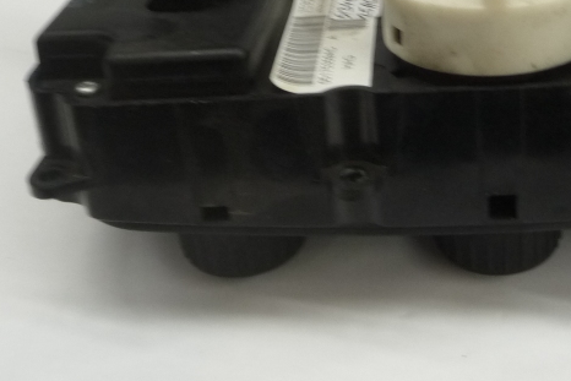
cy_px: 23
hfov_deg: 31.0
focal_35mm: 64
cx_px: 410
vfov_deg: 20.7
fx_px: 1015
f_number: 3.3
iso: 200
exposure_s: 1/30
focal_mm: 4.7
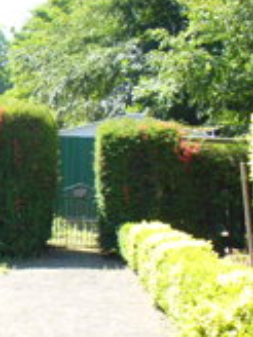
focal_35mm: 117
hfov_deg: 11.7
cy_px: 195
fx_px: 1140
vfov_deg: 16.8
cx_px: -211
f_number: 2.8
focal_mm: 6.1
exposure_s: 1/250
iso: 80
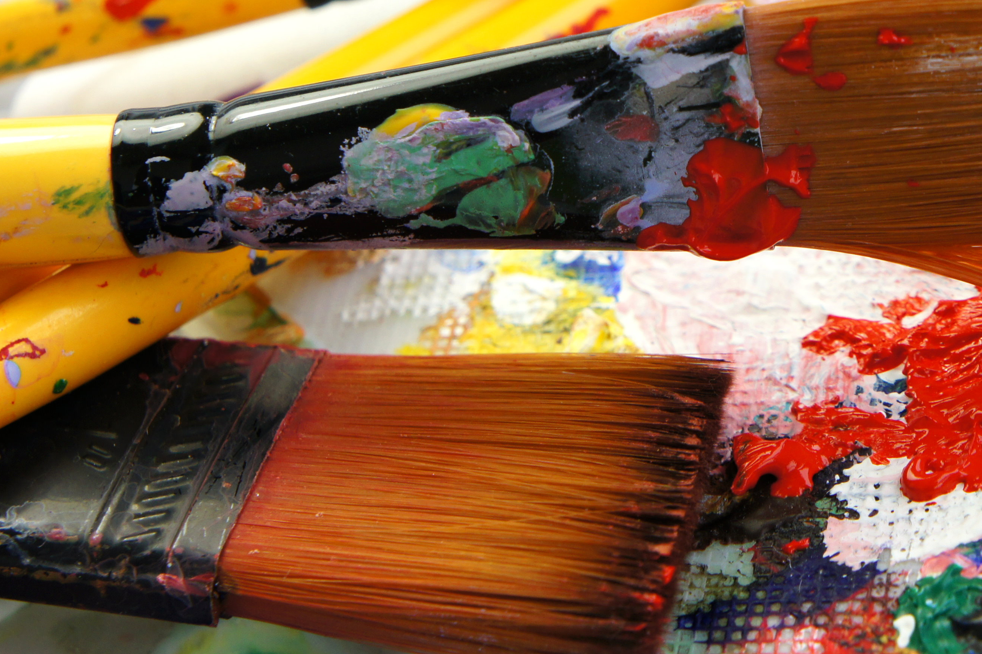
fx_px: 3377
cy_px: 211
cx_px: 576
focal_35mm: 124
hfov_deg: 16.5
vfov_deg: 11.0
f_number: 7.1
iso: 400
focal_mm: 47
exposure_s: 1/160
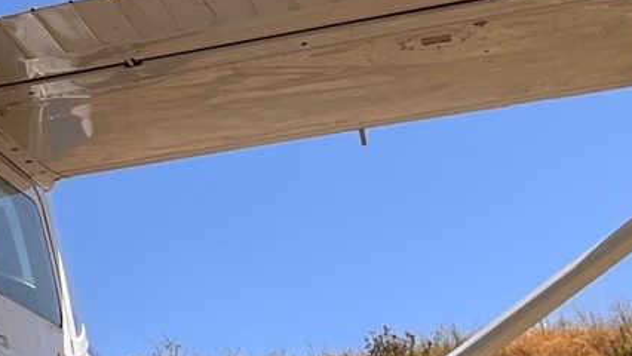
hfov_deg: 13.7
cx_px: -614
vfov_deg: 9.0
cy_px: 21
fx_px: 2246
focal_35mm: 134
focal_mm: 5.1
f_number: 1.6
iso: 50
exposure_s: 1/3876
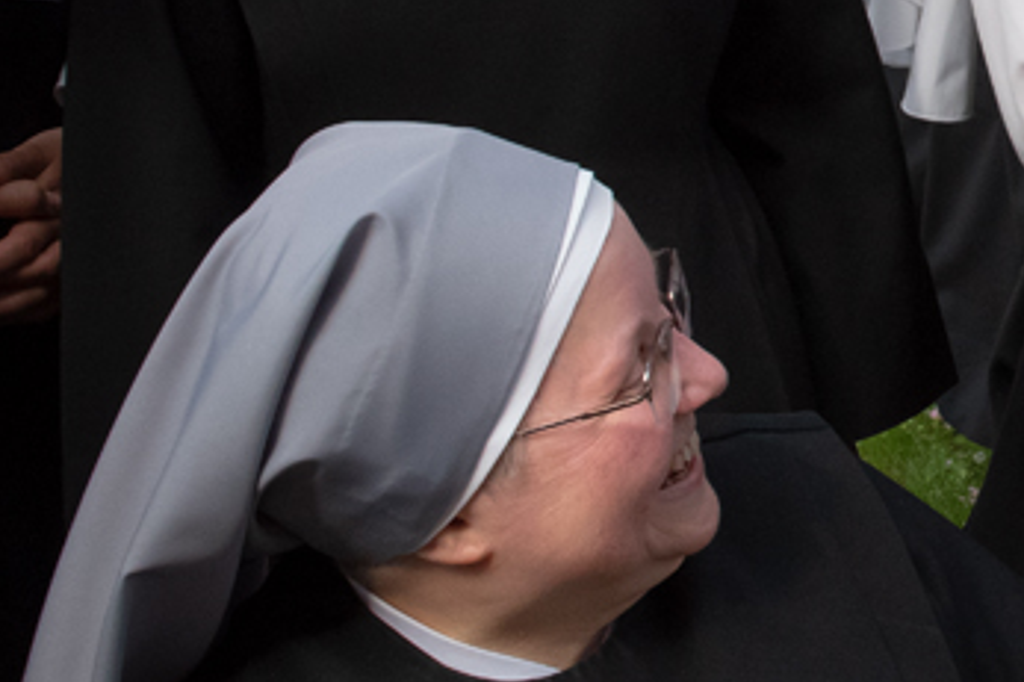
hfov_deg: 23.9
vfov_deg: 16.0
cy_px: -38
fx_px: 2360
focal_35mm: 83
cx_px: 906
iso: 2000
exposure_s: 1/640
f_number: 11
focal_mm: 24
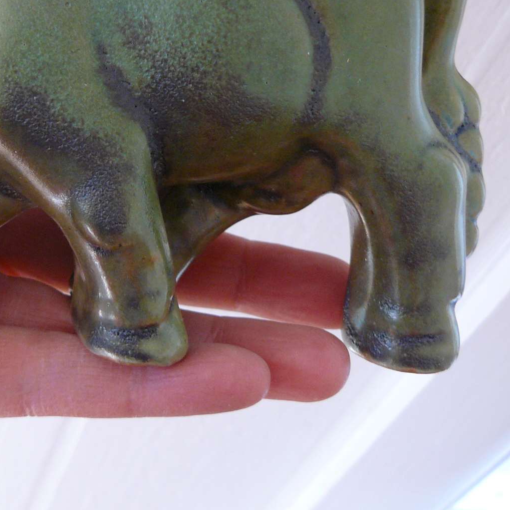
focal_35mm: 64
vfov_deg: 26.7
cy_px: 158
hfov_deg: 26.1
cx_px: 62
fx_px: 1067
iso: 160
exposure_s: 1/30
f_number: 2.8
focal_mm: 6
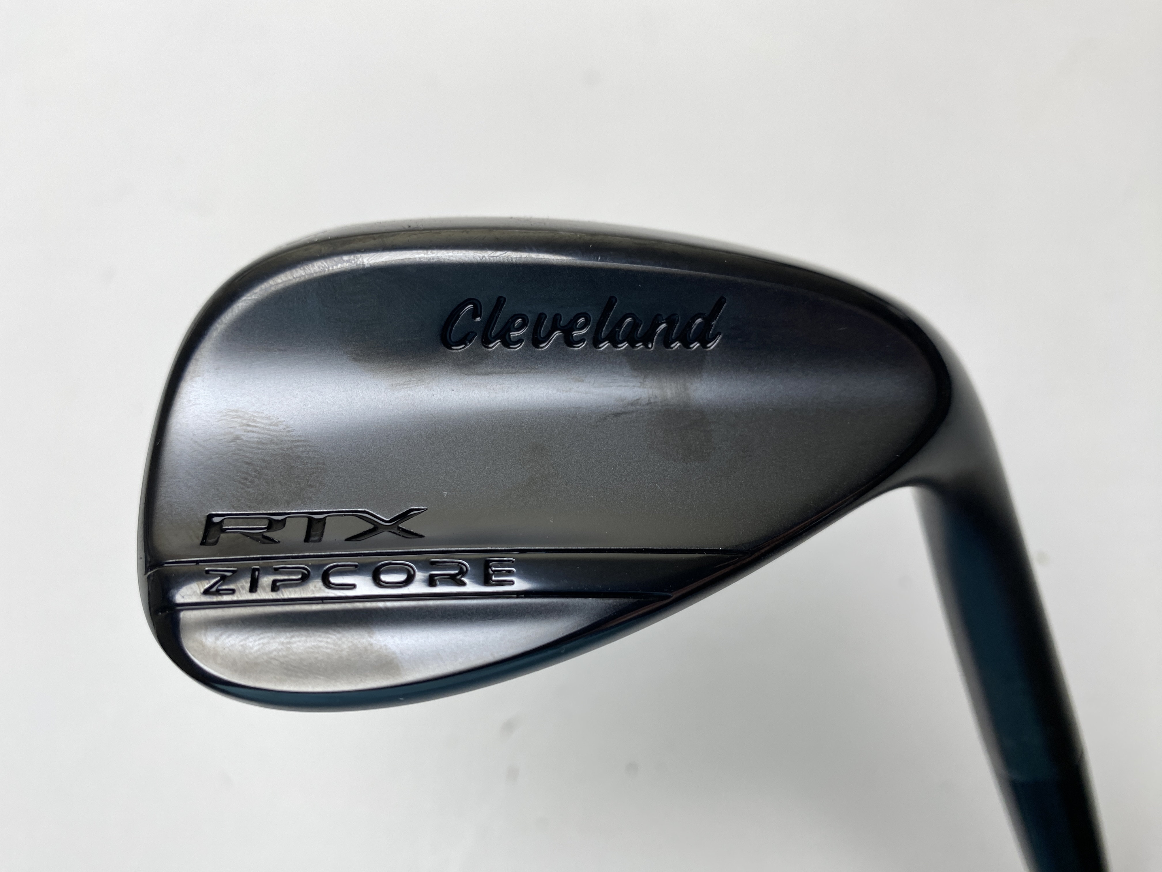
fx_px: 873
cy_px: 436
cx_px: 581
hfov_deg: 67.3
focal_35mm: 26
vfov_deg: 53.1
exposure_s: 1/267
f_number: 1.8
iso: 32
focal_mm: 4.25
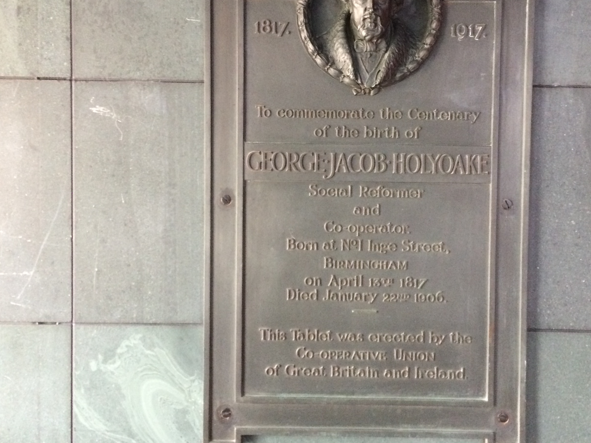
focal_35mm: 39
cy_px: 175
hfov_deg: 47.6
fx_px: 666
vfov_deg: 36.7
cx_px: 353
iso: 250
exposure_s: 1/20
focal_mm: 4.15
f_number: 2.2
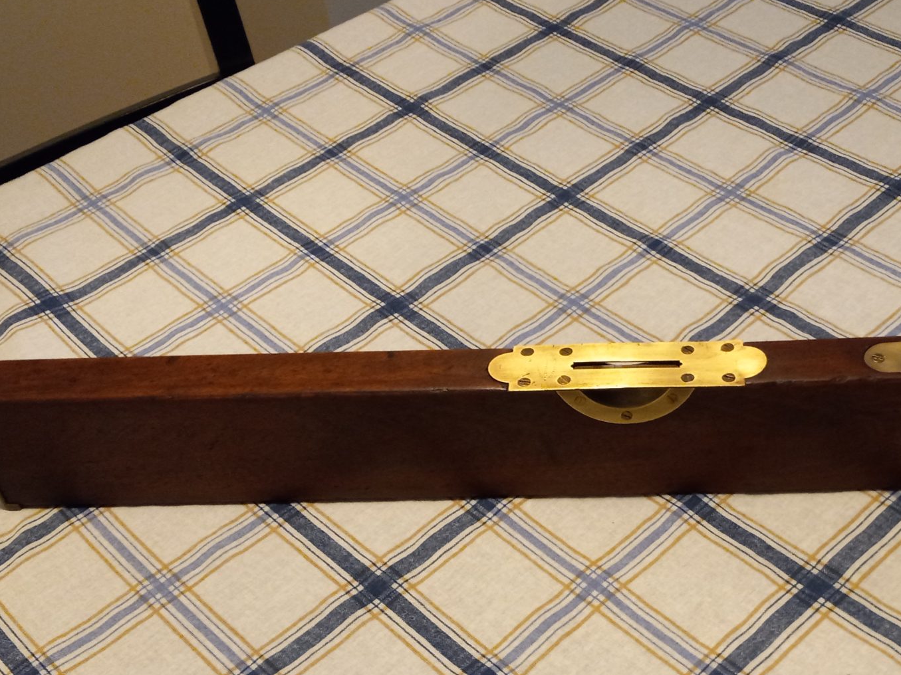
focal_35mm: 51
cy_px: 546
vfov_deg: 27.9
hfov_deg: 37.1
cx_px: 594
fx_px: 1327
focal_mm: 3.94
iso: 250
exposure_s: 1/40
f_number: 1.8
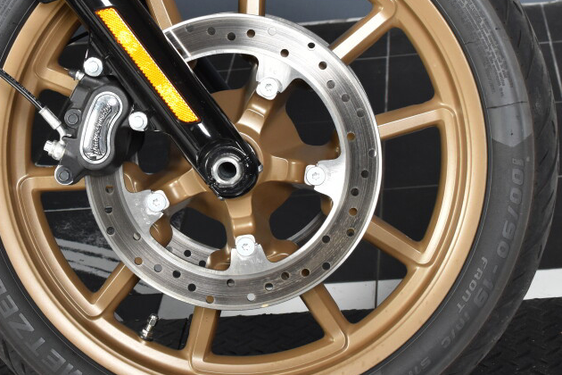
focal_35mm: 100
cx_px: 70
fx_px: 1560
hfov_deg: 20.1
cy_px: 108
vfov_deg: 13.7
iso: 800
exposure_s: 1/160
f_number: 6.3
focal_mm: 35
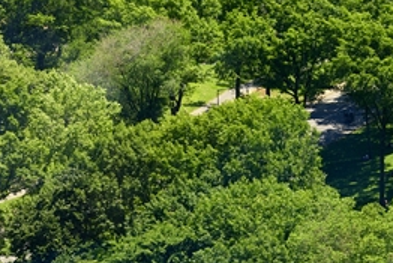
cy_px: -174
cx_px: 412
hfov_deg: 11.0
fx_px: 2021
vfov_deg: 7.3
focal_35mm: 185
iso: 100
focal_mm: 44
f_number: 6.3
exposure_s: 1/125
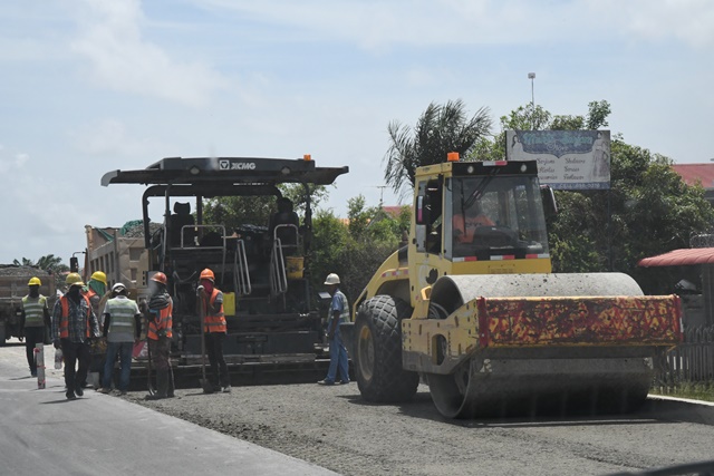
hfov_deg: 24.6
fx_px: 1637
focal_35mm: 82
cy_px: 238
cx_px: 357
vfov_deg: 16.6
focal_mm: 55
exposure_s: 1/1600
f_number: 20
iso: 3200
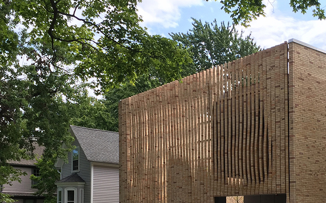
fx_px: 444
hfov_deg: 39.7
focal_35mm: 50
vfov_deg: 25.6
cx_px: 223
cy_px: 140
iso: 32
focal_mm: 4.15
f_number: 2.2
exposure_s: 1/898
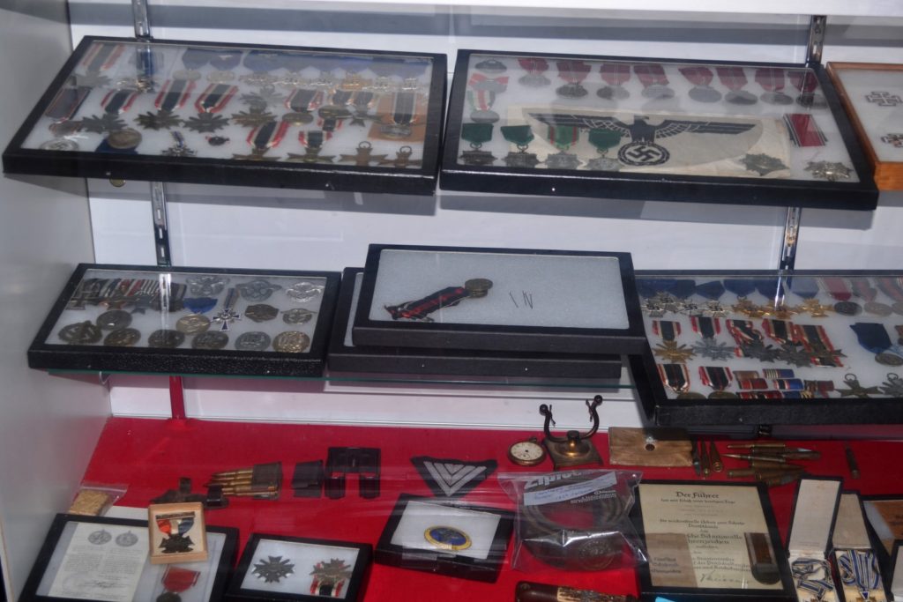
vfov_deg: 25.1
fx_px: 1355
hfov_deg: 36.9
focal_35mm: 54
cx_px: 452
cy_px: 301
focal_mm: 36
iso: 100
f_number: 5
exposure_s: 1/60
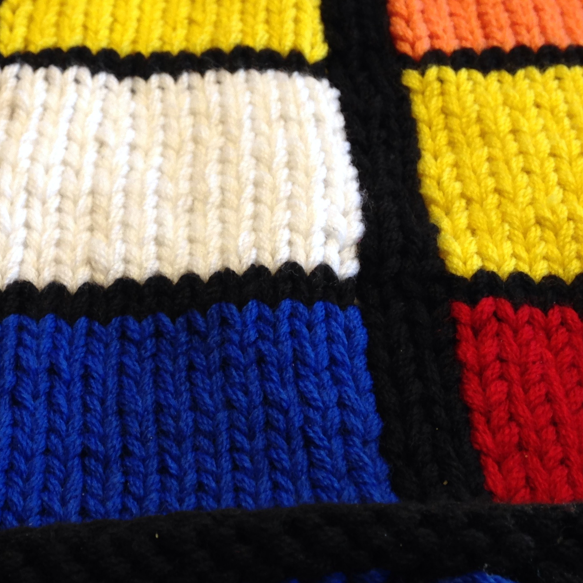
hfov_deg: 24.1
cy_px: 304
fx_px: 1353
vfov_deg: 24.3
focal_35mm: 71
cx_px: 163
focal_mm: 4.12
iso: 64
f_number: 2.4
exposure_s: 1/24
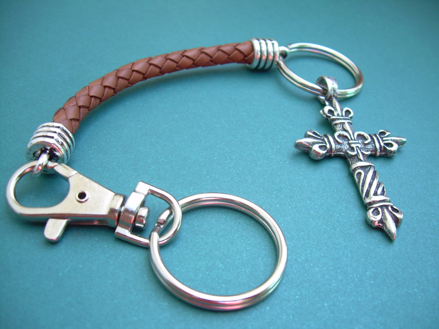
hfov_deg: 49.0
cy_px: 164
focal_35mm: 38
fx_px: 482
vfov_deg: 37.7
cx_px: 220
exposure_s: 1/115
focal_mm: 6.3
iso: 50
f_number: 2.8
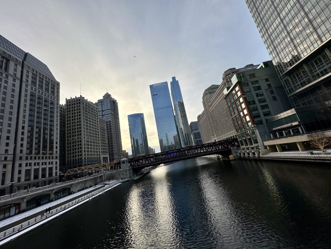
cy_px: 124
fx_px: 134
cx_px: 166
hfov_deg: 102.1
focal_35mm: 14
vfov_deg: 85.7
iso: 40
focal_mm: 2.22
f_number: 2.2
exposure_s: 1/572
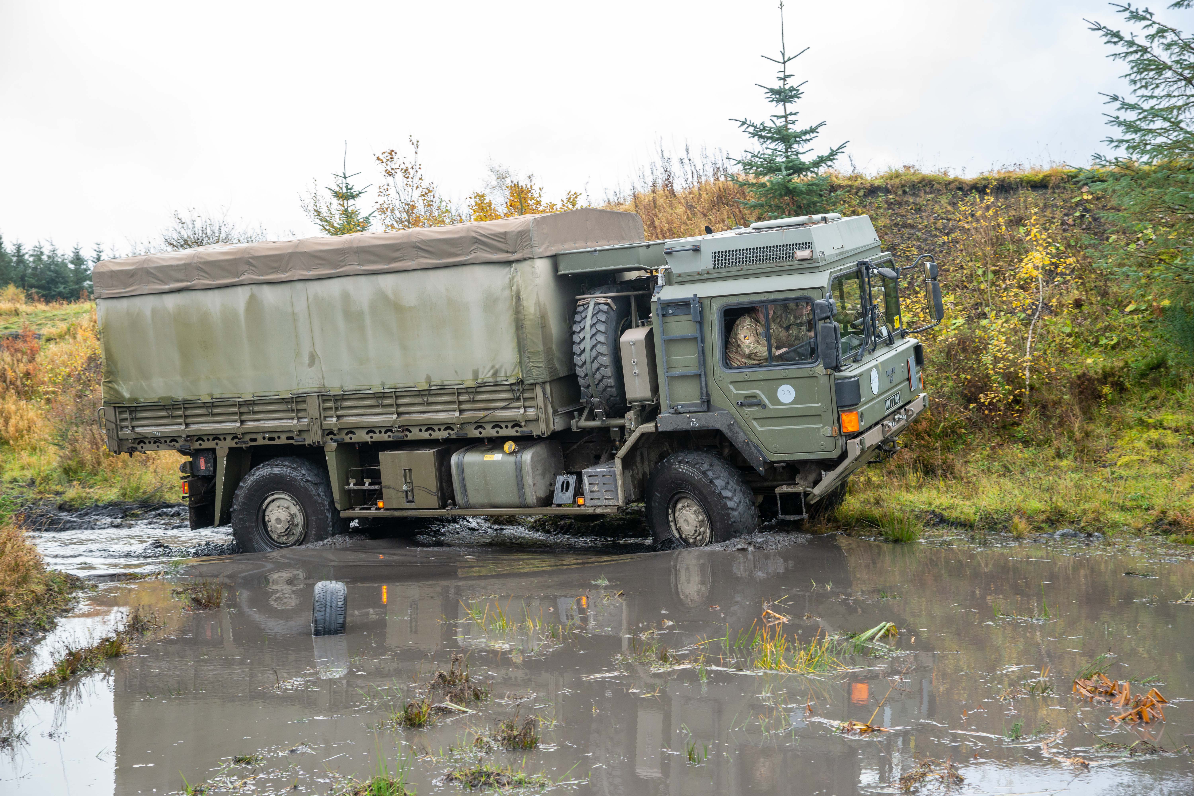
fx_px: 1658
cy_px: 398
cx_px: 597
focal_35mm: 50
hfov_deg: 39.6
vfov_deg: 27.0
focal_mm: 50
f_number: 4.5
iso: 400
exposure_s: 1/125
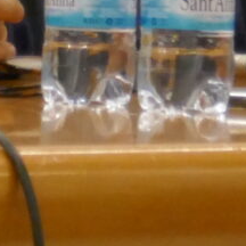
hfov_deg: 2.6
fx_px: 5467
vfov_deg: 2.6
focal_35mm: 680
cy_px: -309
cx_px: -269
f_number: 5
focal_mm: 32.8
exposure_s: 1/30
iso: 1600
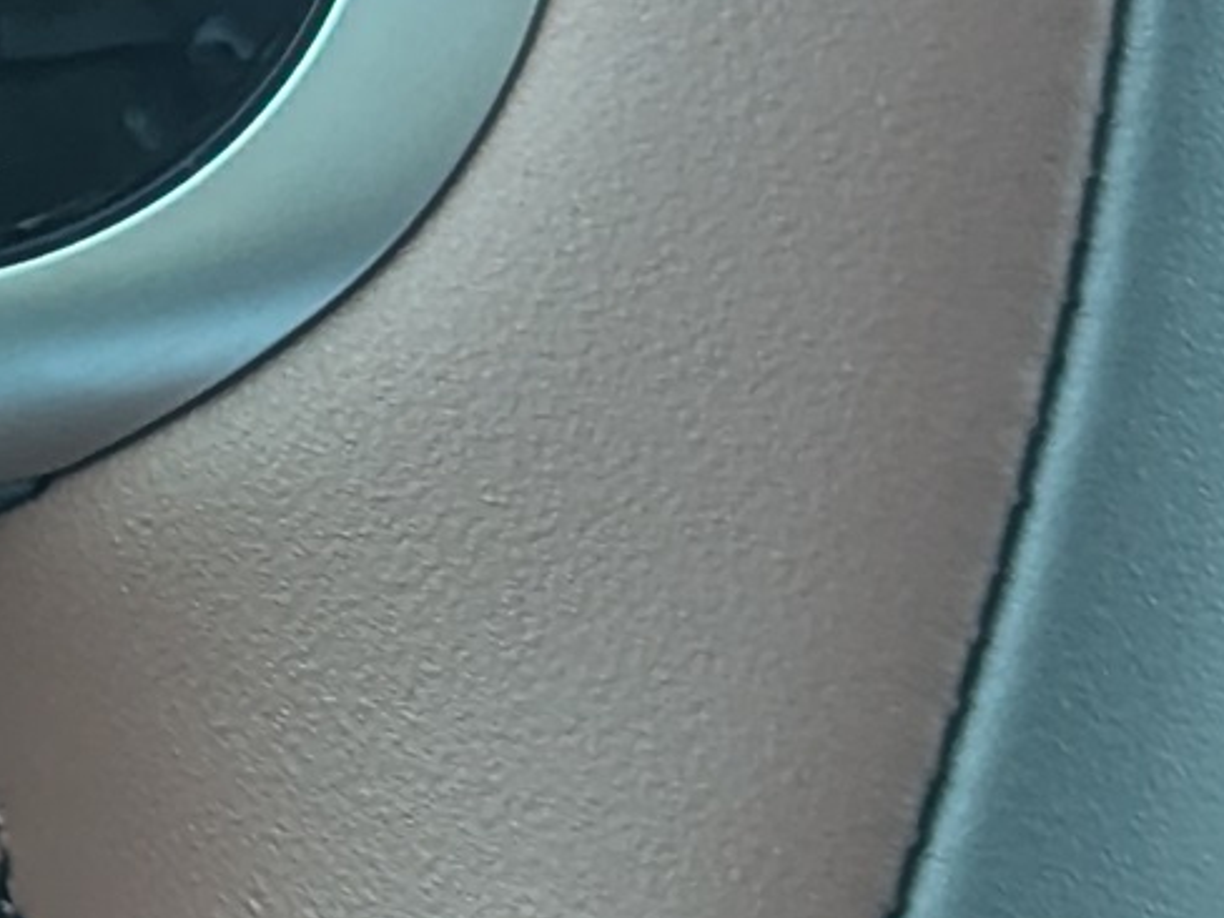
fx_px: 8911
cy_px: 193
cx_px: -1269
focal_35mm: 252
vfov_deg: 5.9
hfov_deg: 7.5
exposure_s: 1/61.9
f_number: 1.85
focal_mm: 6.81
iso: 41
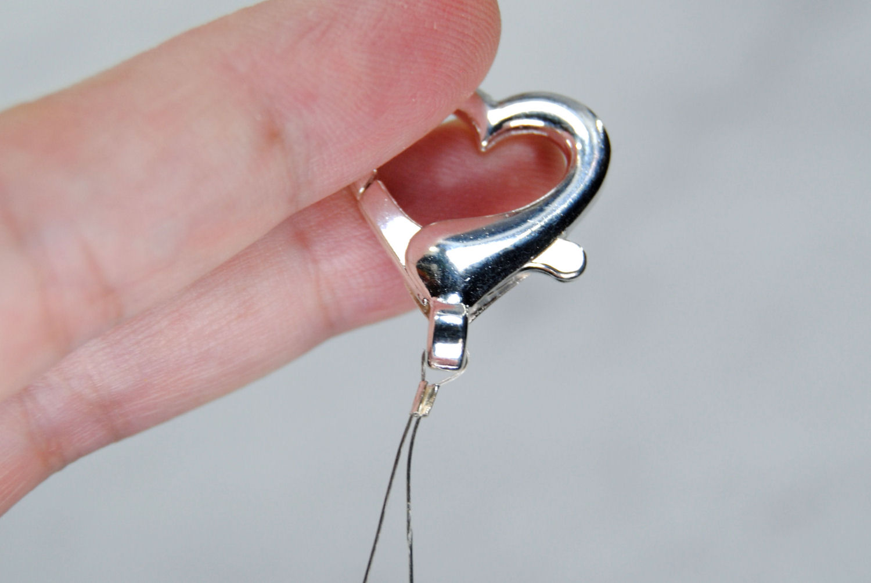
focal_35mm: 60
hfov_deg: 33.4
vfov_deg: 22.7
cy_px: 292
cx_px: 436
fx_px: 1453
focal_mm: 40
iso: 200
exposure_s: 1/40
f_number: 6.3
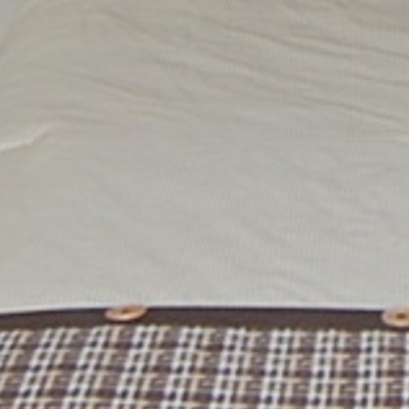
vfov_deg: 10.3
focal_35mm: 162
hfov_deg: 10.1
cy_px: -252
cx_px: 758
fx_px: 2166
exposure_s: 1/60
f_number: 4
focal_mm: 14
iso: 400
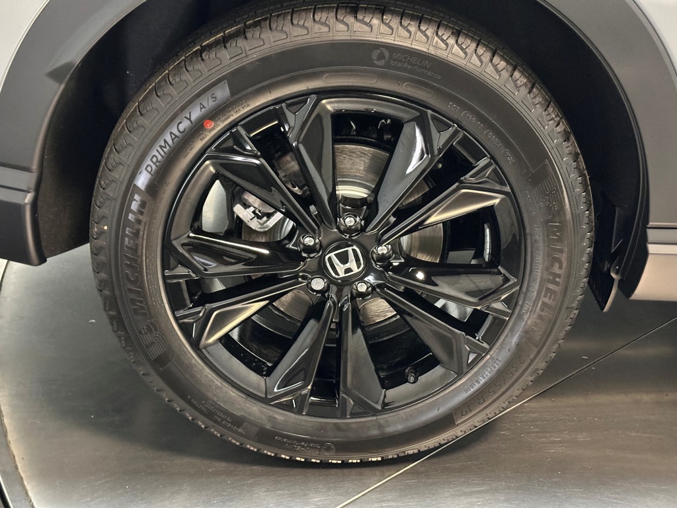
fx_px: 939
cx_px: 338
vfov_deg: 30.3
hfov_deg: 39.7
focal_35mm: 48
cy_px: 254
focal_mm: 6.86
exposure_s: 1/24
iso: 640
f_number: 1.78
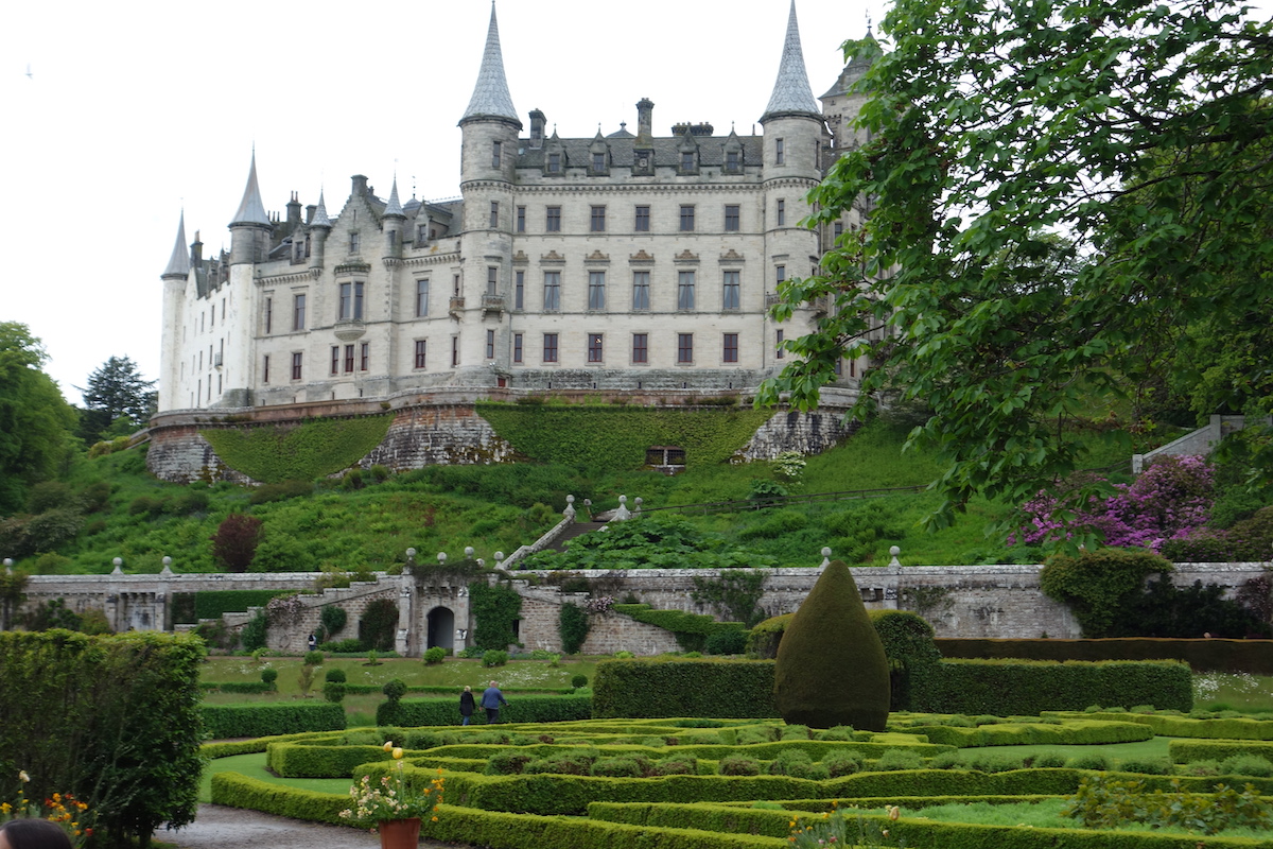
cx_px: 636
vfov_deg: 24.2
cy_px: 424
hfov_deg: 35.6
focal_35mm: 56
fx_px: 1980
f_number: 5.6
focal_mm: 20.85
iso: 125
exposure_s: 1/125
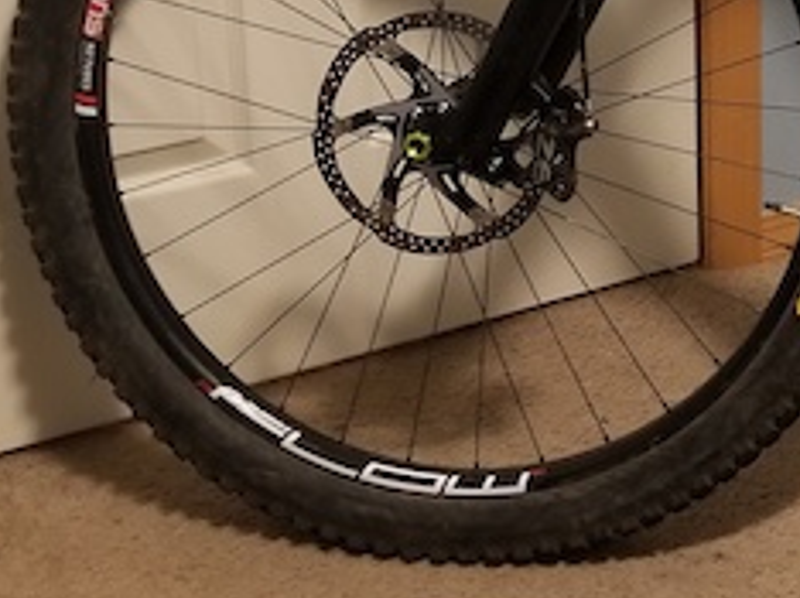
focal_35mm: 89
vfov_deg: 15.6
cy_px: -215
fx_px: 2055
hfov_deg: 19.4
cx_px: 1186
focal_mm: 4.25
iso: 200
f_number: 1.7
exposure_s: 1/10
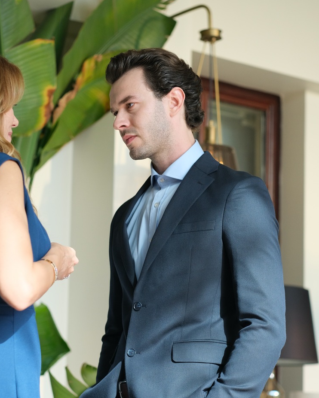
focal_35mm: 119
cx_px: 174
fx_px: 1404
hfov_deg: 13.0
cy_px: 198
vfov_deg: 16.2
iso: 800
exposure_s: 1/2500
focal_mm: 56
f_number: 2.5
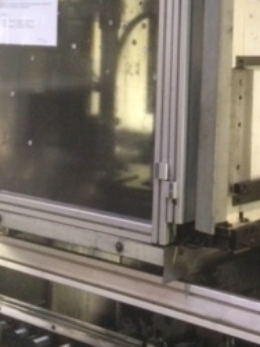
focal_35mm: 74
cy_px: 33
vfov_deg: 25.5
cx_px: 277
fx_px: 742
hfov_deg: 19.2
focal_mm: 4.15
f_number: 2.2
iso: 250
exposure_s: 1/25
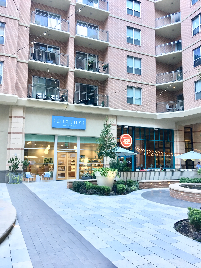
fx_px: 225
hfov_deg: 48.2
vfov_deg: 61.7
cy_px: 134
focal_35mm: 29
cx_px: 100
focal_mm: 4.15
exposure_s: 1/30
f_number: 2.2
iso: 40
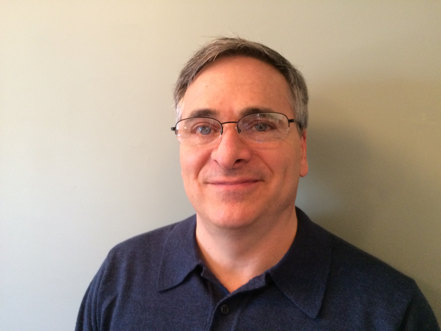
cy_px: 166
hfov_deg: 61.7
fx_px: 369
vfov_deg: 48.2
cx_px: 220
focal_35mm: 29
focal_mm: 4.15
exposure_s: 1/24
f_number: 2.2
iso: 250
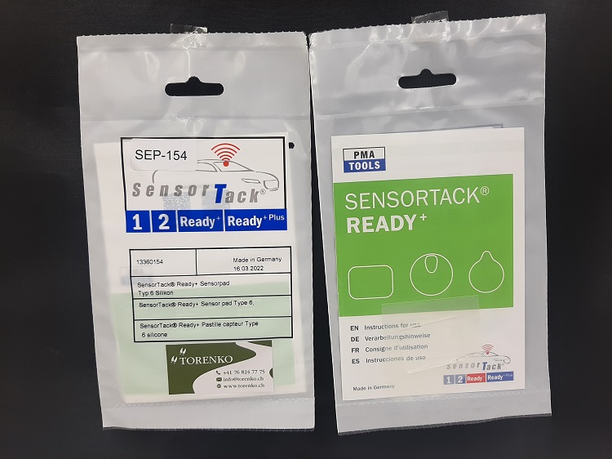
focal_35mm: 26
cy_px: 230
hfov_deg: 67.3
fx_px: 460
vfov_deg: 53.0
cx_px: 306
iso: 40
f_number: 1.7
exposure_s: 1/409
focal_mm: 3.93
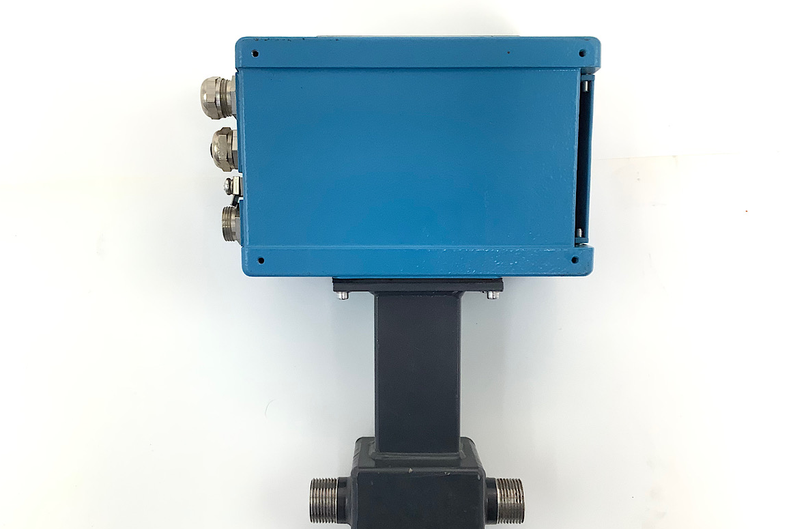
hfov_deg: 57.2
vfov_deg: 39.9
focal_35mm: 33
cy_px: 296
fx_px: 727
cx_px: 390
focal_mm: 3.3
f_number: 2.4
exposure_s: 1/100
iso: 50
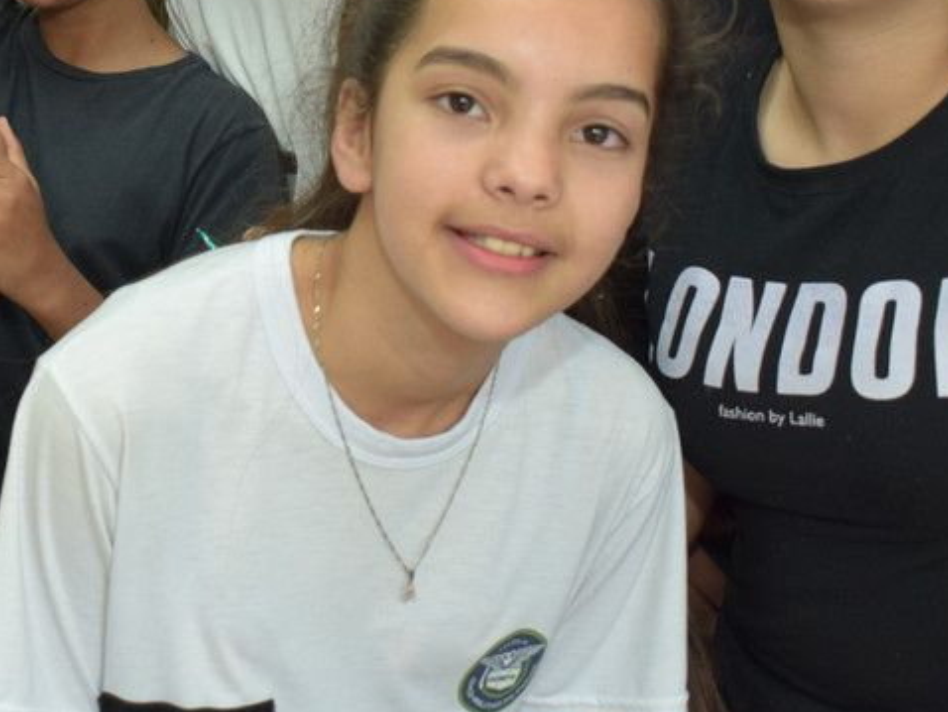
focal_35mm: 83
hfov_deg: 23.1
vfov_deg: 17.6
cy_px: 129
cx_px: 167
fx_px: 2280
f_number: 5.6
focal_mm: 23
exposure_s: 1/60
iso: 500
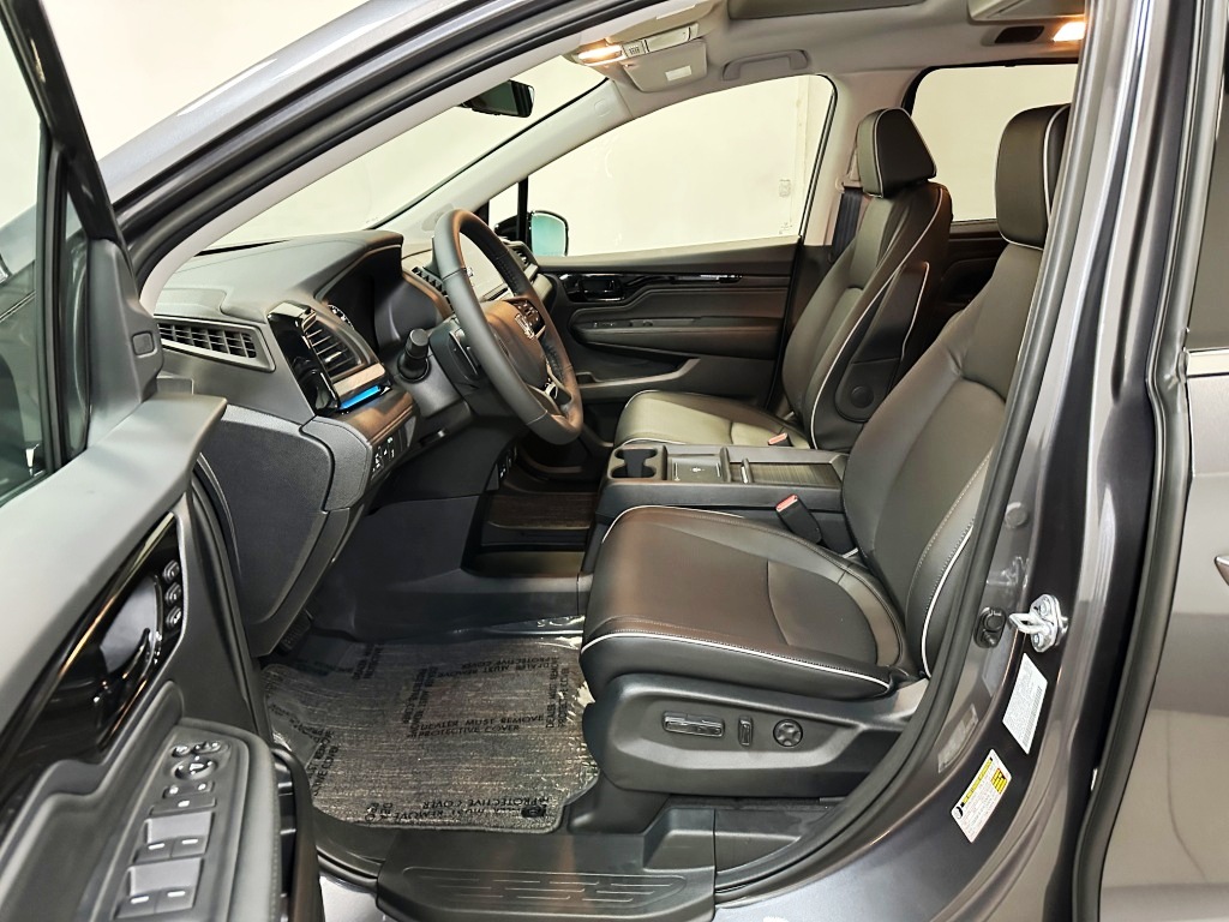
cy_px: 461
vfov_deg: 56.8
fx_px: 852
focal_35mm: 24
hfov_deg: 71.6
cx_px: 614
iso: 1000
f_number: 1.78
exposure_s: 1/40
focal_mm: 6.86
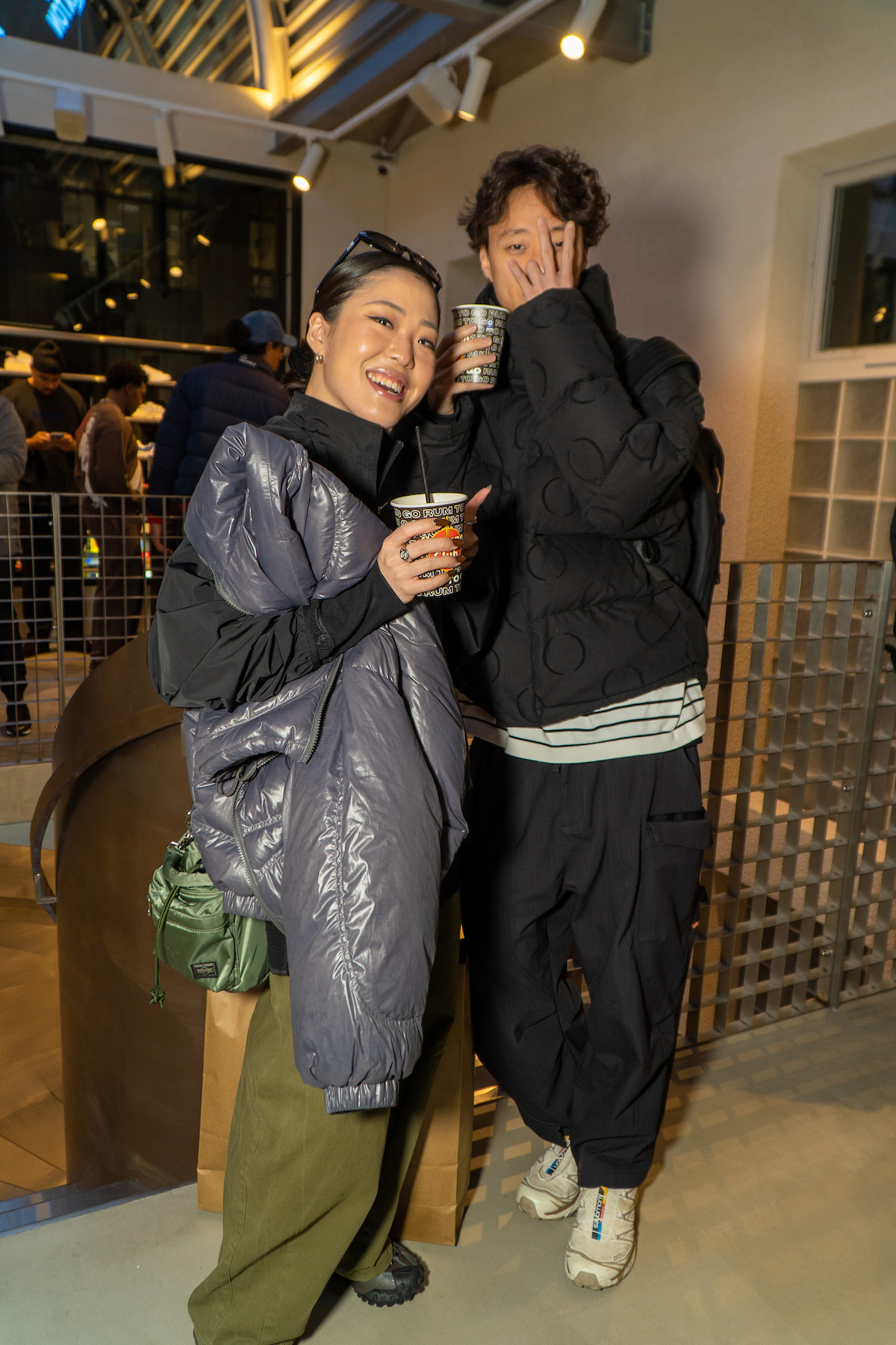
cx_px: 448
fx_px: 1008
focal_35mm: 27
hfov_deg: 47.9
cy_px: 672
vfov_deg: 67.4
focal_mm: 18
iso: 250
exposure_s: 1/160
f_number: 4
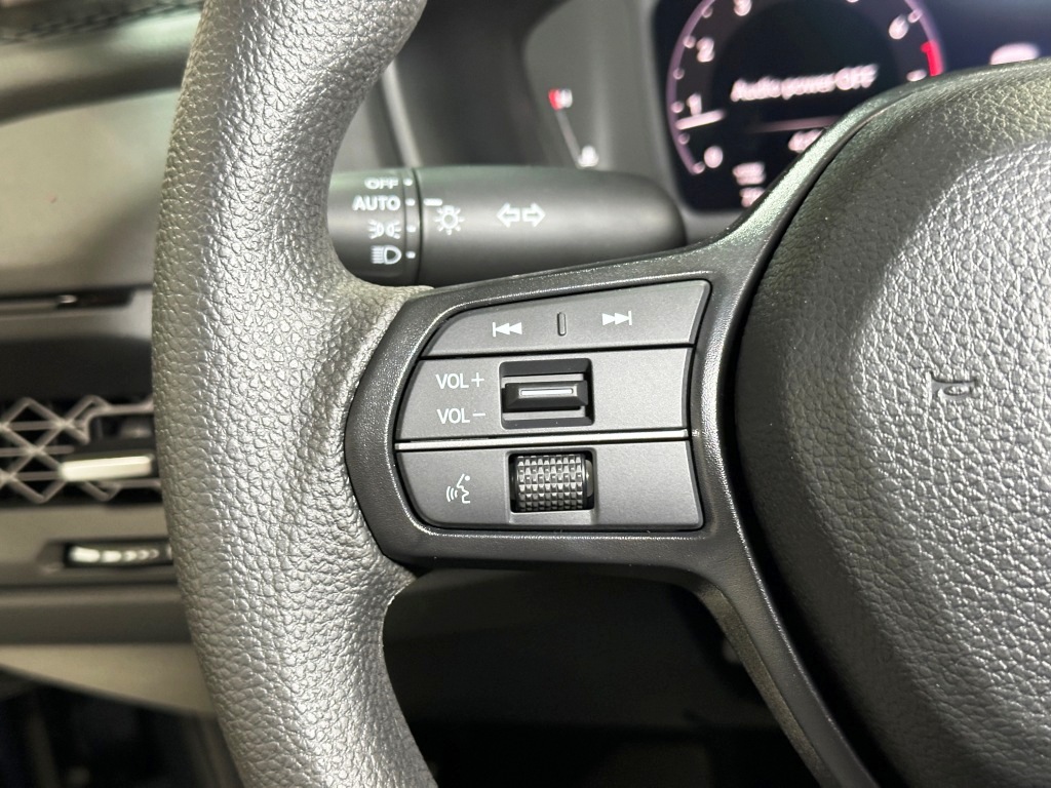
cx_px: 526
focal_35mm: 48
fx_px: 1457
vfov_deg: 30.3
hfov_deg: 39.7
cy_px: 394
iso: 400
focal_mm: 6.86
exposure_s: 1/30
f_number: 1.78
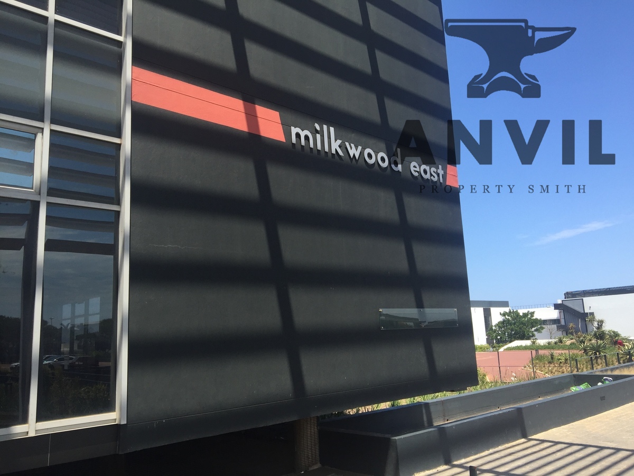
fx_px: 531
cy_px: 238
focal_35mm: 29
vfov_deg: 48.2
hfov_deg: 61.7
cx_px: 317
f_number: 2.2
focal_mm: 4.15
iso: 32
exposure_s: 1/1319
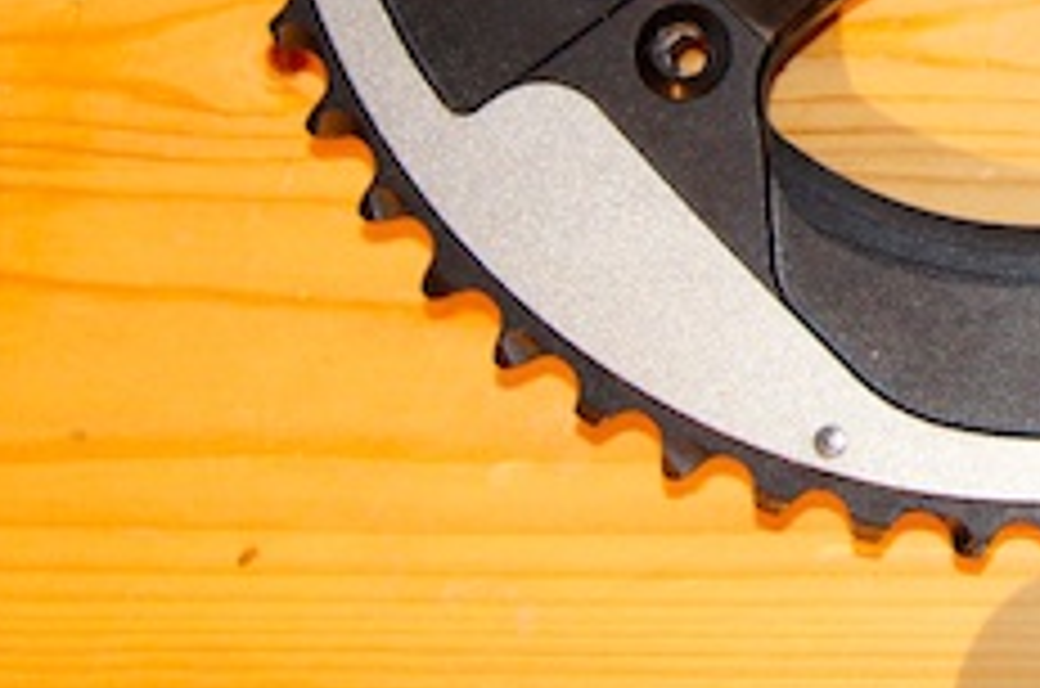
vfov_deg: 8.6
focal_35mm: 156
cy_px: -229
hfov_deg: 12.7
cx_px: 1382
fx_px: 4497
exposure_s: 1/100
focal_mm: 30
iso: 800
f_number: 4.5
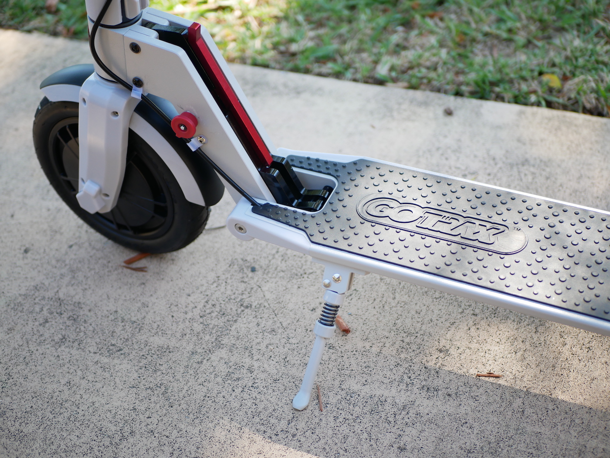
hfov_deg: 38.2
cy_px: 229
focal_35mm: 50
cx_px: 305
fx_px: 881
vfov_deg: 29.1
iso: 200
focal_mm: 25
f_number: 1.7
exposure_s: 1/500
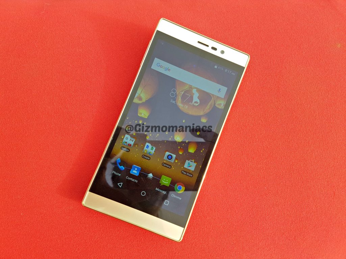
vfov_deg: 53.1
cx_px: 173
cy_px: 130
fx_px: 260
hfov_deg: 67.3
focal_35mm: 26
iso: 40
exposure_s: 1/372
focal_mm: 4.2
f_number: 1.7
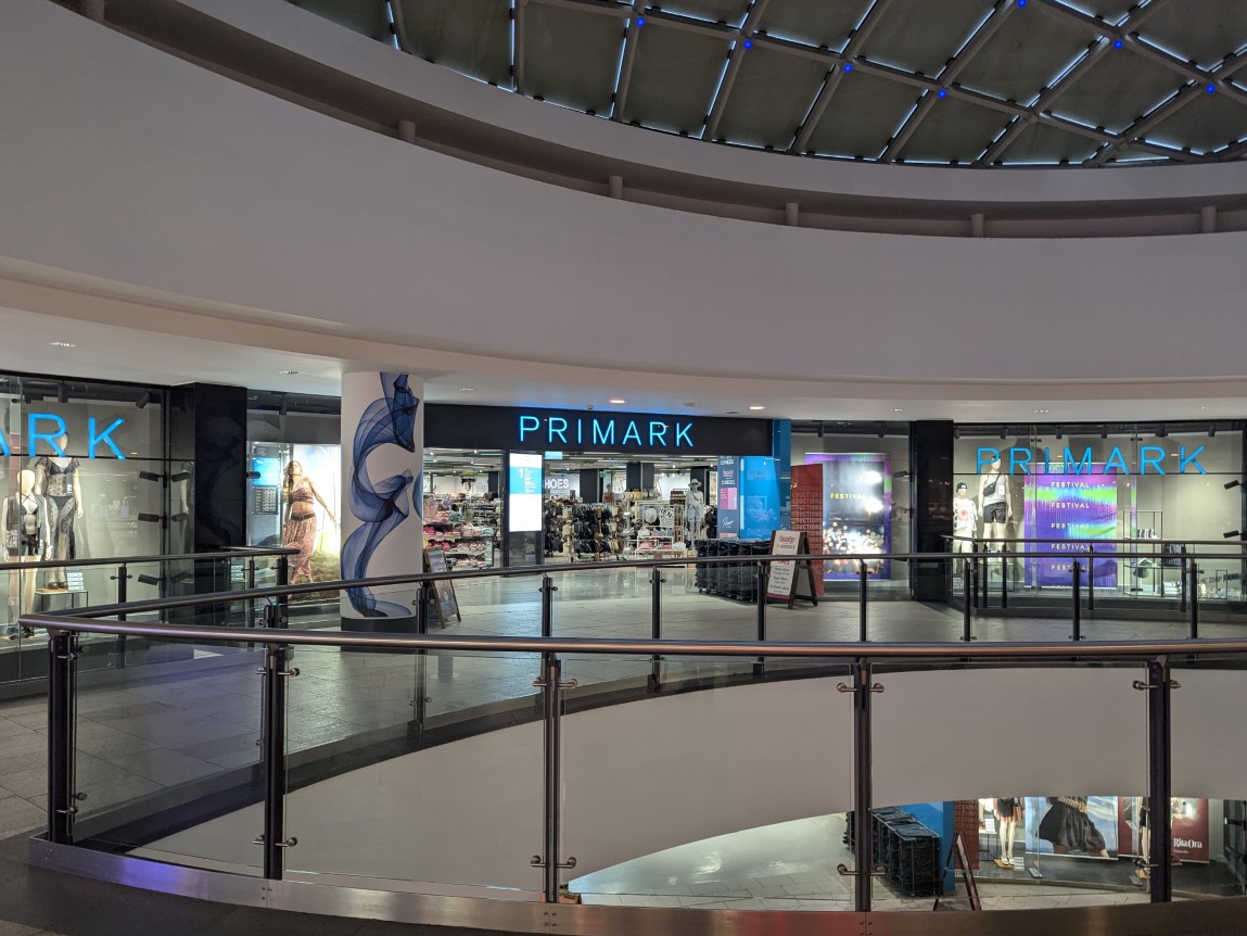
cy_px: 488
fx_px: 901
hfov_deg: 69.4
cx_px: 638
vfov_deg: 54.9
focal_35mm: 25
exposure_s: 1/100
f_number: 1.85
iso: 72
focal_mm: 6.81
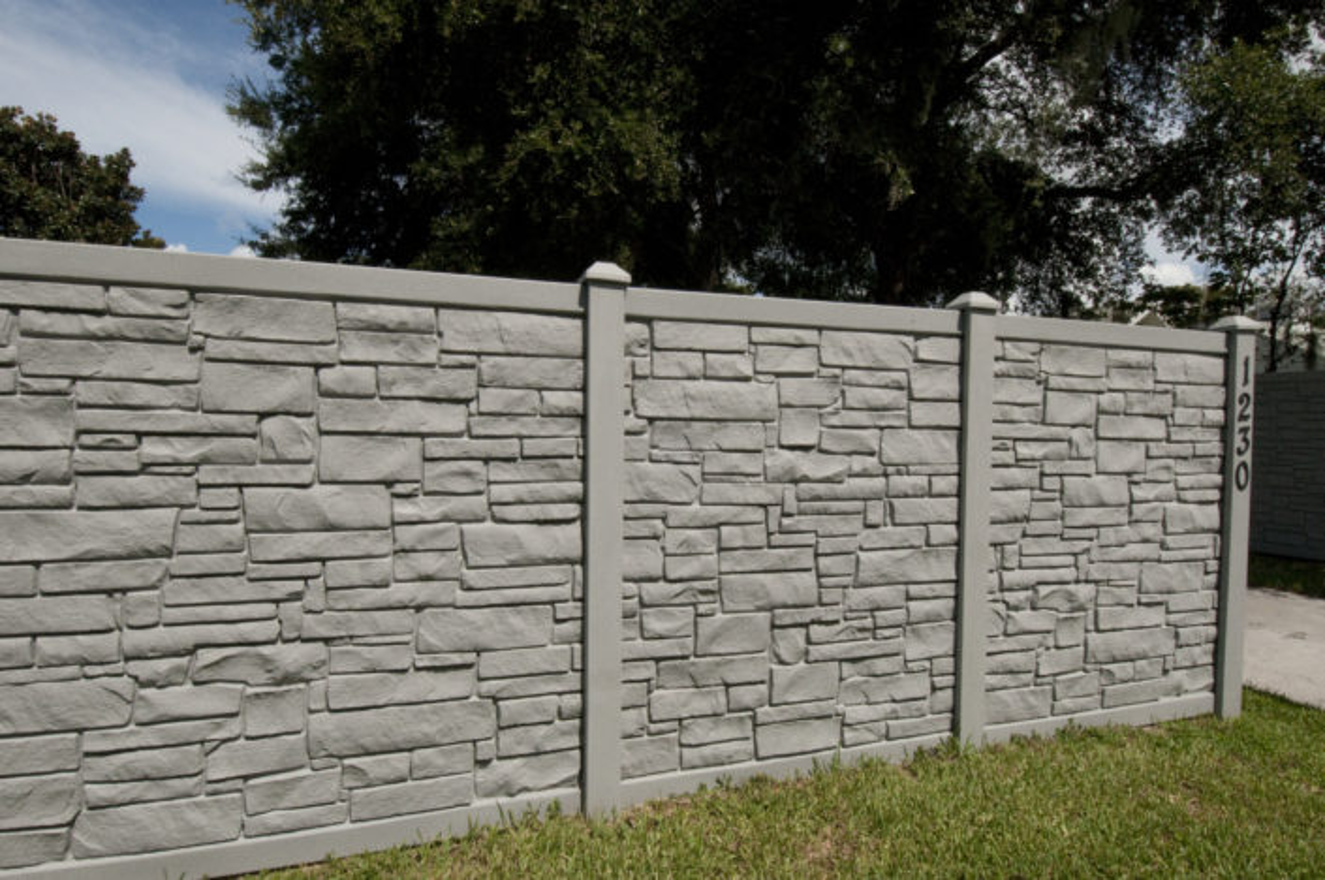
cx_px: 662
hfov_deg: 81.3
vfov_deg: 59.3
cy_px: 440
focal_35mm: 21
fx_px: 772
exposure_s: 1/800
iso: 1250
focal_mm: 14
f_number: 22
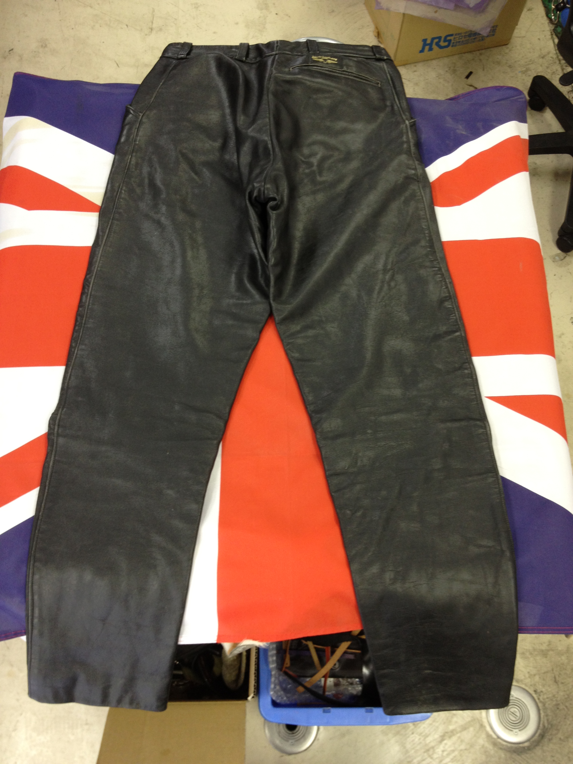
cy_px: 382
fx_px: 772
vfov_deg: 52.6
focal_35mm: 35
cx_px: 286
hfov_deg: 40.7
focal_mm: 4.28
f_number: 2.4
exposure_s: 1/20
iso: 100
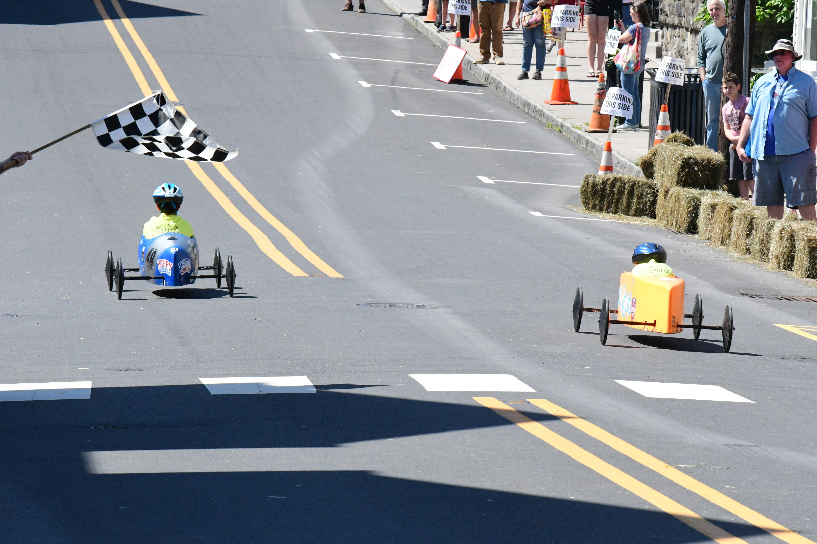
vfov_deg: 4.6
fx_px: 6808
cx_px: 408
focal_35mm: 300
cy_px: 272
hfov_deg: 6.9
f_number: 18
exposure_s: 1/1250
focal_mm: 200
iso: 3200
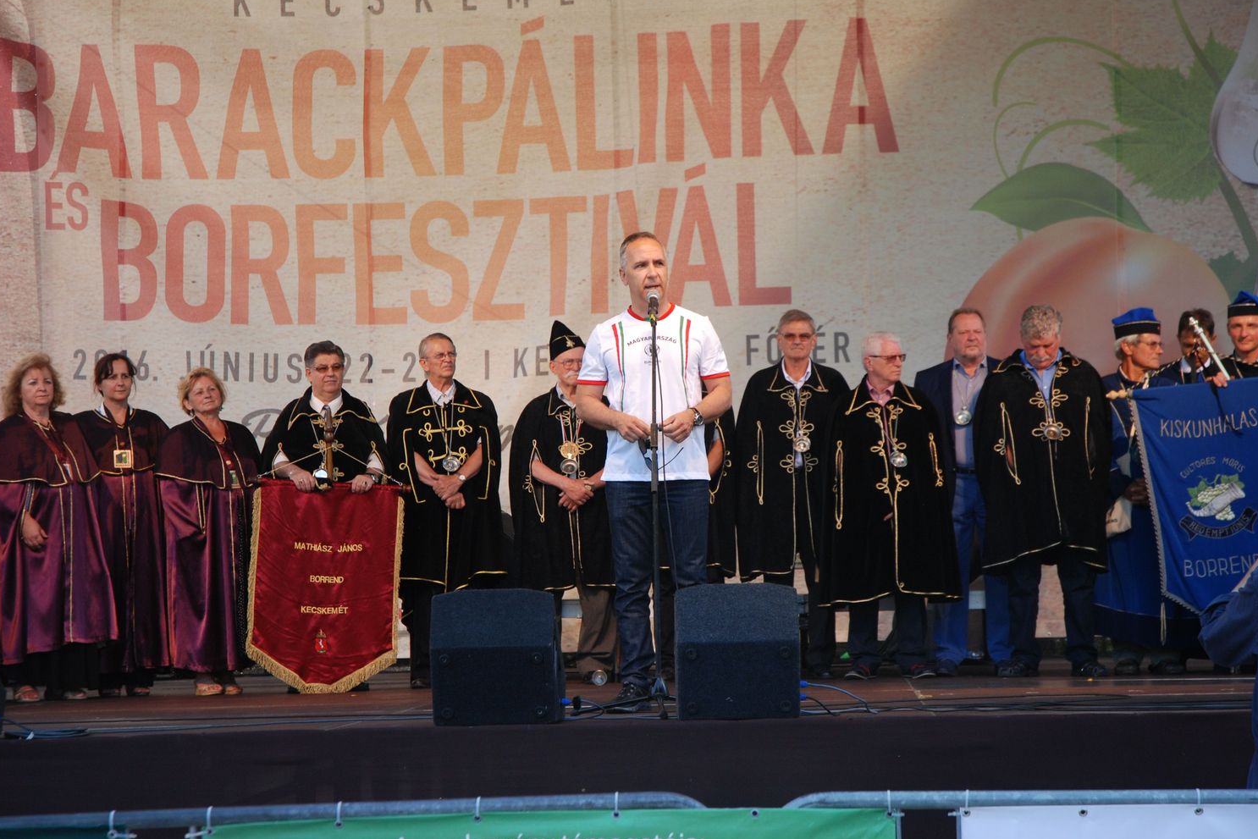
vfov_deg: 14.6
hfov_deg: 21.7
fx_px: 3285
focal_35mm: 94
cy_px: 416
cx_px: 628
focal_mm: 62
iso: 320
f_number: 4.5
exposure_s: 1/250
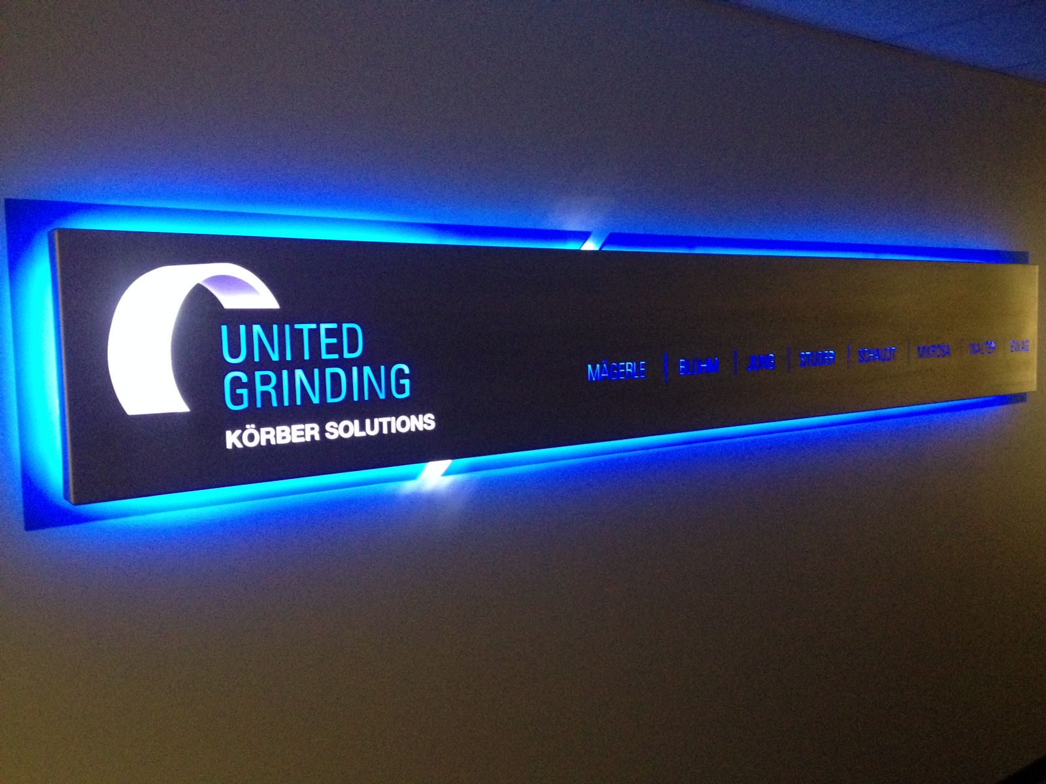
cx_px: 523
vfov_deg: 40.7
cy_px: 392
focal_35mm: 35
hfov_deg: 52.6
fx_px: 1058
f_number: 2.4
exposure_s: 1/15
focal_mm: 4.28
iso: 500
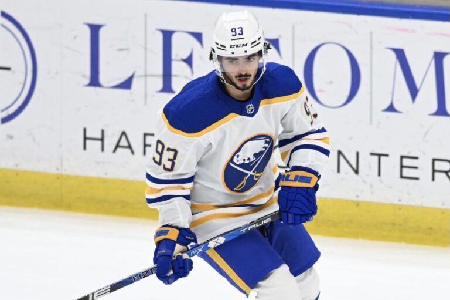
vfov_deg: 4.6
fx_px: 3747
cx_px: 225
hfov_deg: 6.9
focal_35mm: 300
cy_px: 150
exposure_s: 1/1600
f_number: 4
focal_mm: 300
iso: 5000
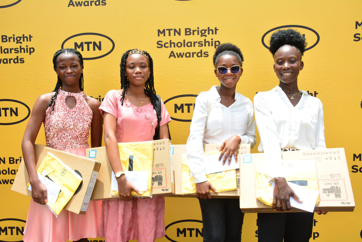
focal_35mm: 34
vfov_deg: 38.4
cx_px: 181
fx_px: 347
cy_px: 121
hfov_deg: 55.1
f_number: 8
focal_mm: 23
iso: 100
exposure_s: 1/125
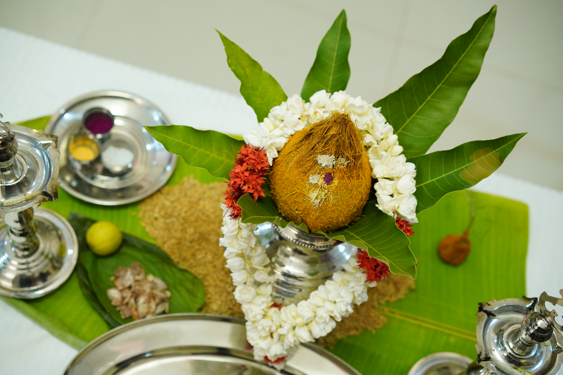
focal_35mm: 55
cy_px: 188
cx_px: 282
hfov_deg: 36.2
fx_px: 860
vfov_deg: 24.6
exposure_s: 1/125
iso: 3200
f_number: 3.5
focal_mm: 55
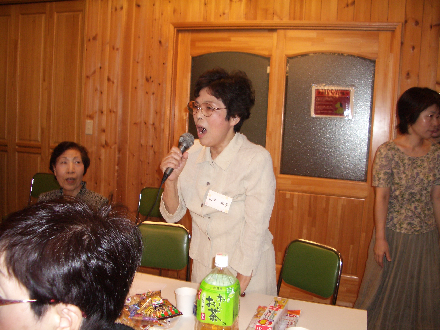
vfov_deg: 40.7
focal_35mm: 35
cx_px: 220
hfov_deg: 52.6
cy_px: 165
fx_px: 445
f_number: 2.6
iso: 200
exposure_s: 1/60
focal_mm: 5.8
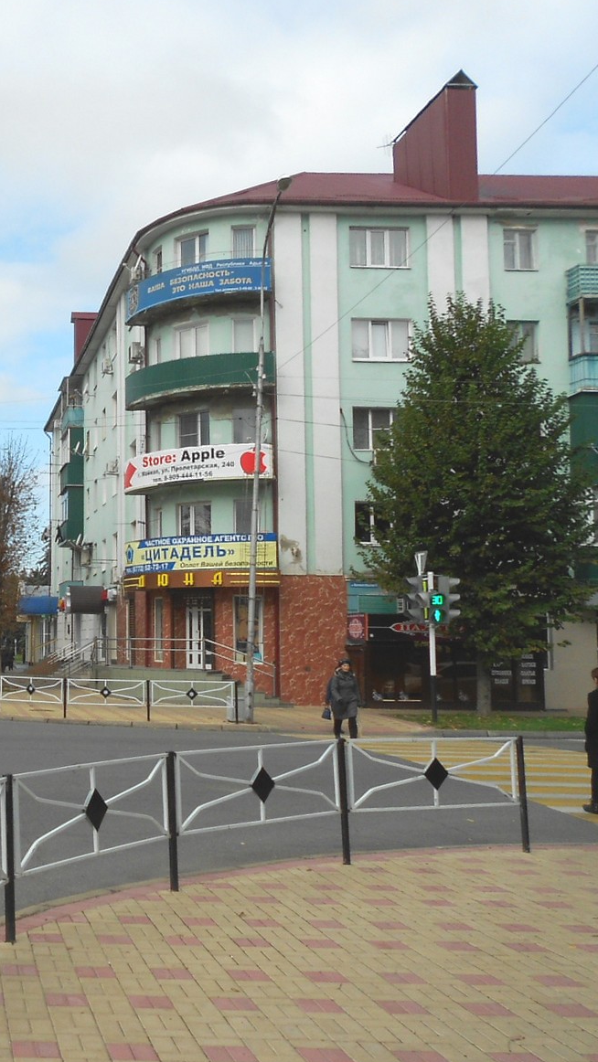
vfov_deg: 51.6
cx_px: -60
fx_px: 1099
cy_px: 524
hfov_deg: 27.8
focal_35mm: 39
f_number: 3.2
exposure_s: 1/800
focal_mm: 4.6
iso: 80
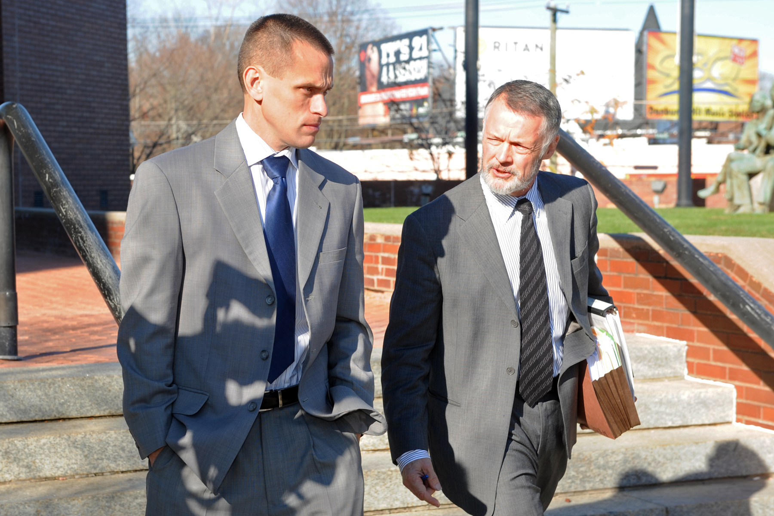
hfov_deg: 35.6
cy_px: 258
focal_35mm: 56
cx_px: 387
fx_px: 1204
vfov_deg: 24.2
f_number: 5.6
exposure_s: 1/250
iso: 200
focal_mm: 56
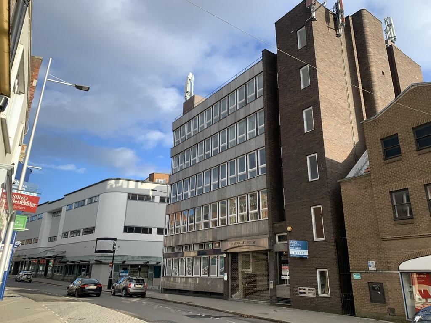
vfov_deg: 53.1
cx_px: 216
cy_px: 162
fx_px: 324
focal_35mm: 26
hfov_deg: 67.3
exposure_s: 1/945
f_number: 1.8
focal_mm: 4.25
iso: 25
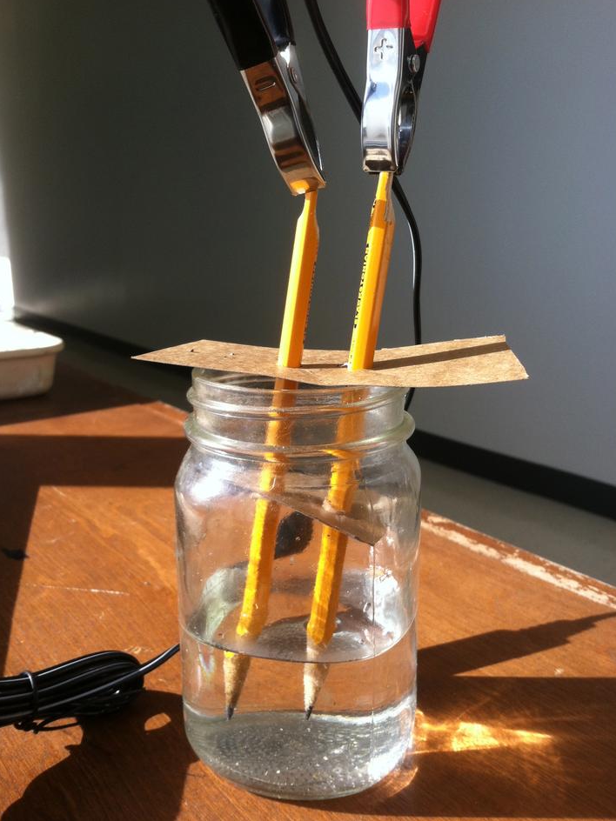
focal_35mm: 36
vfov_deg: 51.3
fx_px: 854
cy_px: 399
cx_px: 313
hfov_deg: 39.7
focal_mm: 3.85
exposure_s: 1/139
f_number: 2.8
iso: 80
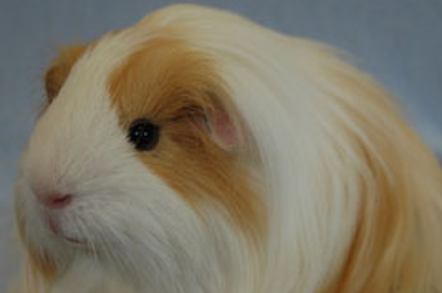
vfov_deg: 13.7
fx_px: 1213
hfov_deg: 20.6
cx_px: 265
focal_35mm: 99
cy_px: 197
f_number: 5
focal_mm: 44
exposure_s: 1/100
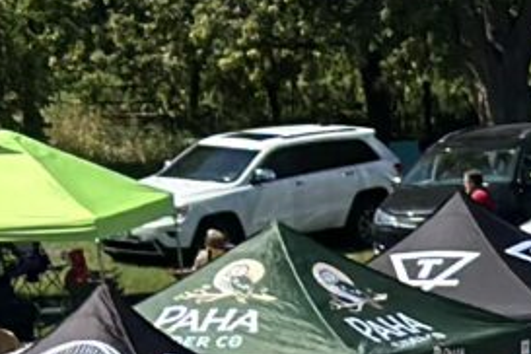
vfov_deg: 3.6
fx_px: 5531
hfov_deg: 5.2
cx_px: 1554
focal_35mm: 375
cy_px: 724
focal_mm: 6.86
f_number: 1.78
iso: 80
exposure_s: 1/5000
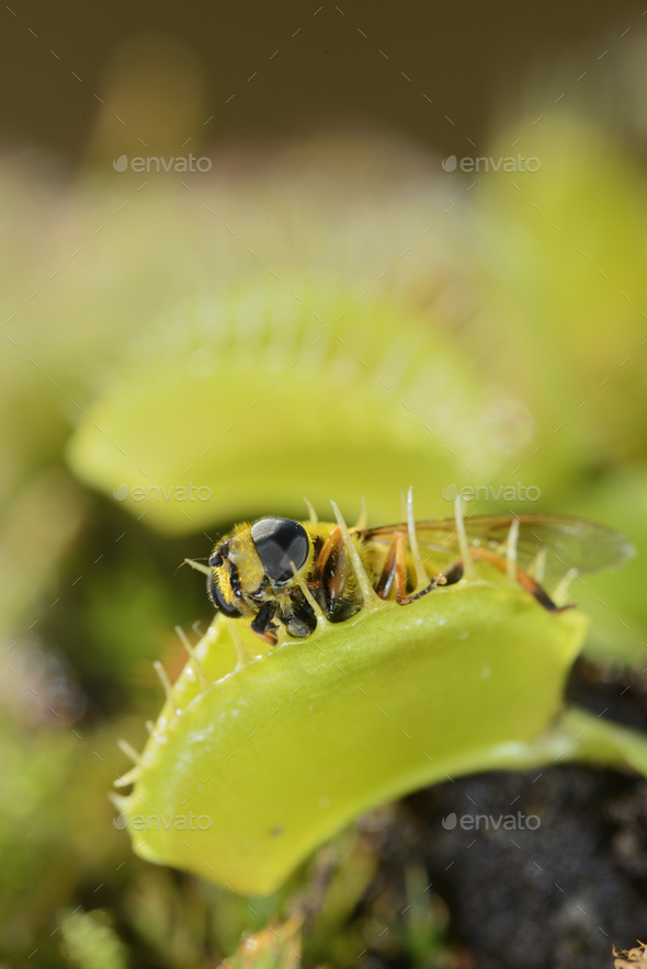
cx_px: 324
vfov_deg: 10.3
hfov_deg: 6.9
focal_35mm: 200
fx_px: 5387
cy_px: 484
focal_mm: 200
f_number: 16
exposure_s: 1/60
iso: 100
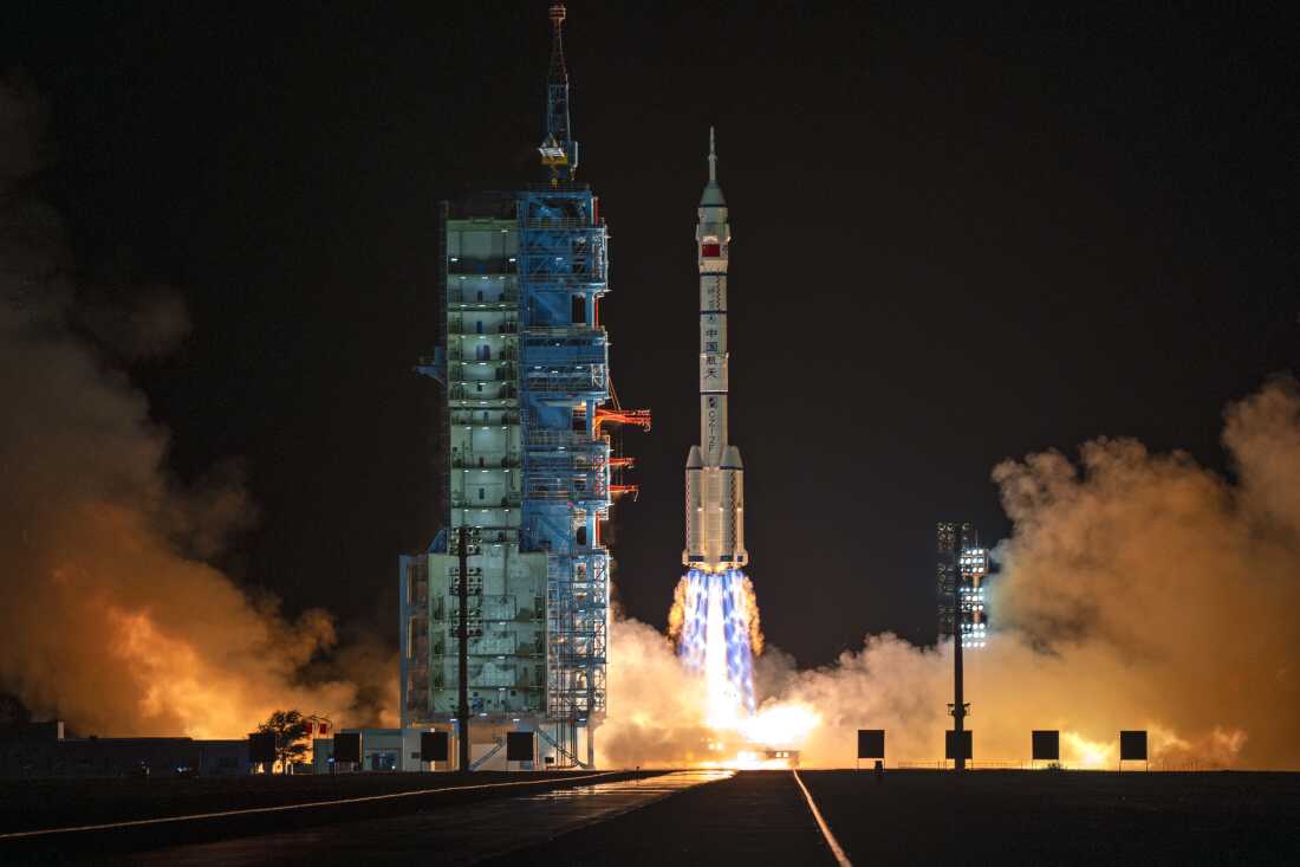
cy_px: 434
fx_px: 10831
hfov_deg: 6.9
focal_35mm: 300
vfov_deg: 4.6
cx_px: 650
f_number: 2.8
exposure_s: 1/500
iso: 250
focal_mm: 300
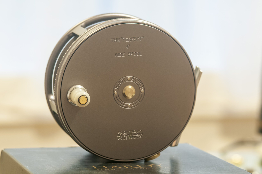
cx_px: 131
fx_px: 1145
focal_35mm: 158
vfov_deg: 8.7
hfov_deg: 13.1
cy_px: 87
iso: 200
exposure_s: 1.3
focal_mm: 105
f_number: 9
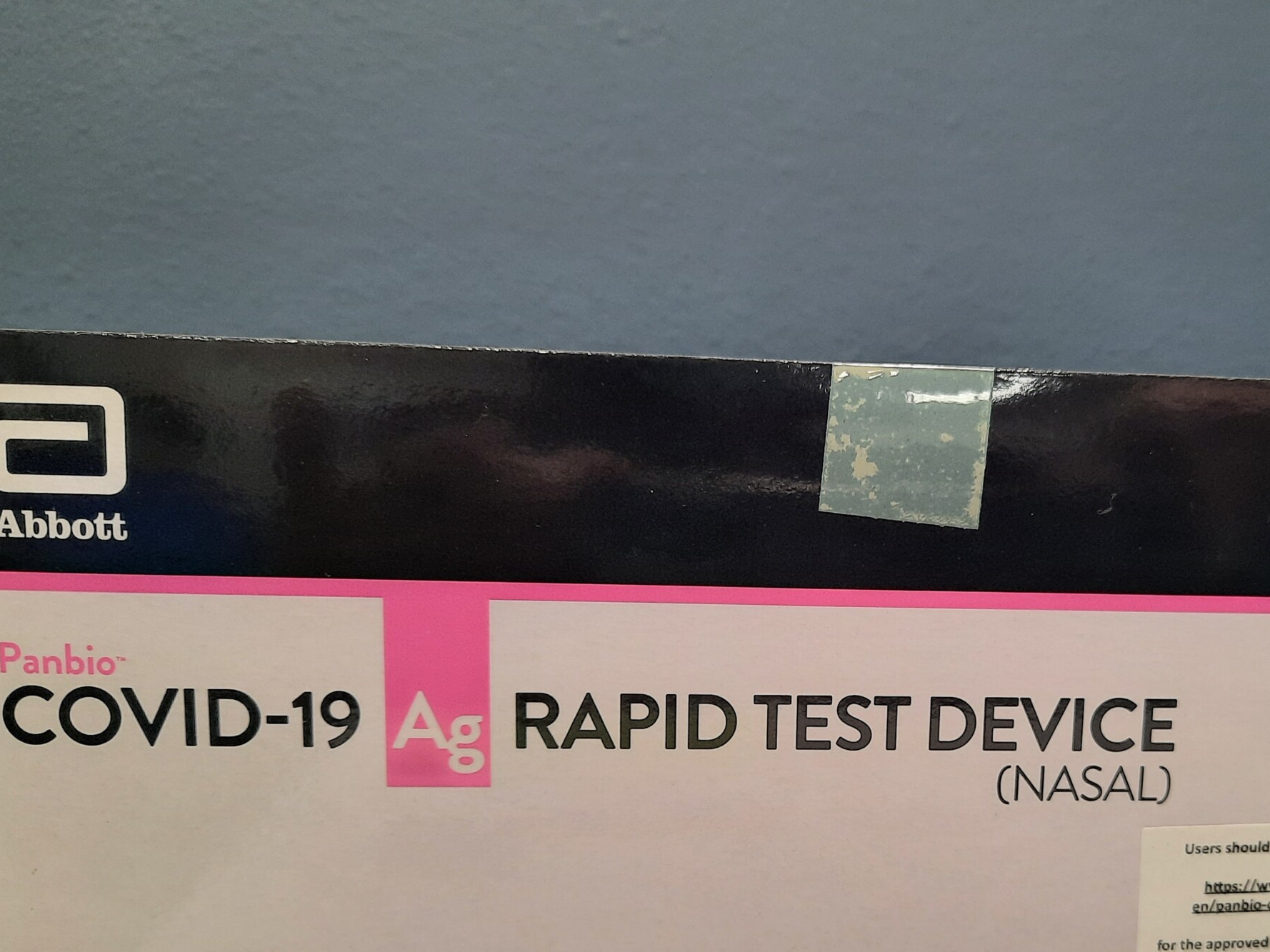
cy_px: 651
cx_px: 841
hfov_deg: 50.5
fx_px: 1321
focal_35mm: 36
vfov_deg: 39.1
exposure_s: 1/60
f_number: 2
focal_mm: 4.6
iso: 64
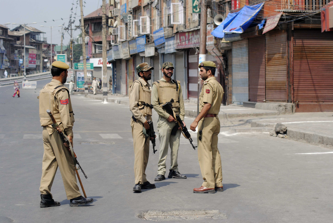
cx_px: 166
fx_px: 972
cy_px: 112
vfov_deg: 13.1
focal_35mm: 105
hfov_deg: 19.4
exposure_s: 1/640
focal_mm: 70
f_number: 6.3
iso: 200
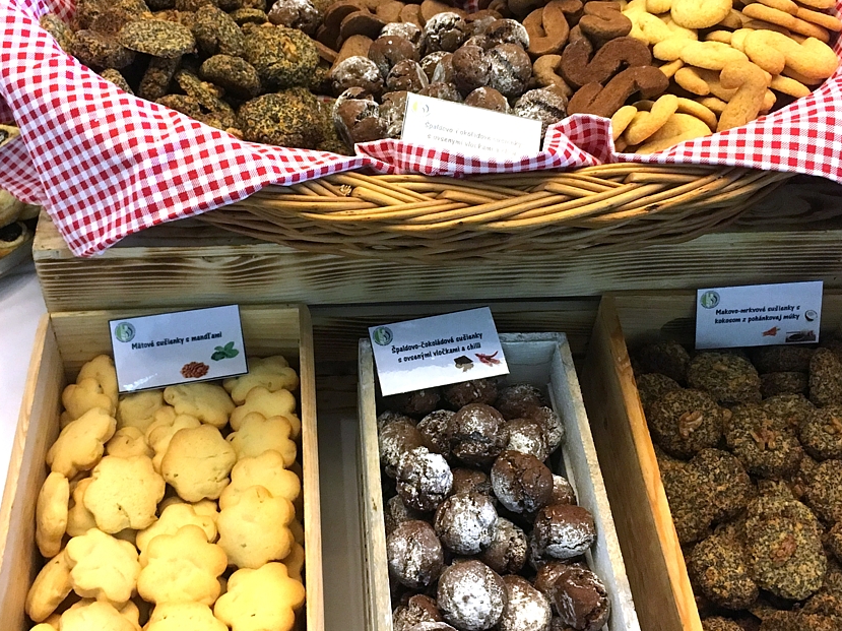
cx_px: 391
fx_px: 1021
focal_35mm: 42
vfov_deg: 34.1
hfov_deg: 44.8
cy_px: 231
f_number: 2.2
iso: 160
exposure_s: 1/33
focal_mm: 4.15
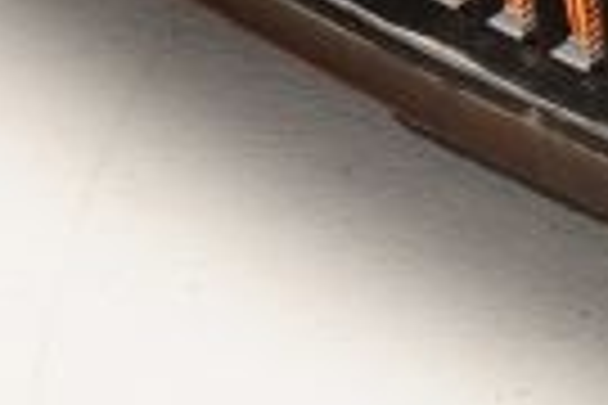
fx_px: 3749
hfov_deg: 8.7
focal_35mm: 222
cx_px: 1270
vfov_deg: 6.2
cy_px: 376
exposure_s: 1/160
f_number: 13
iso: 320
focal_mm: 50
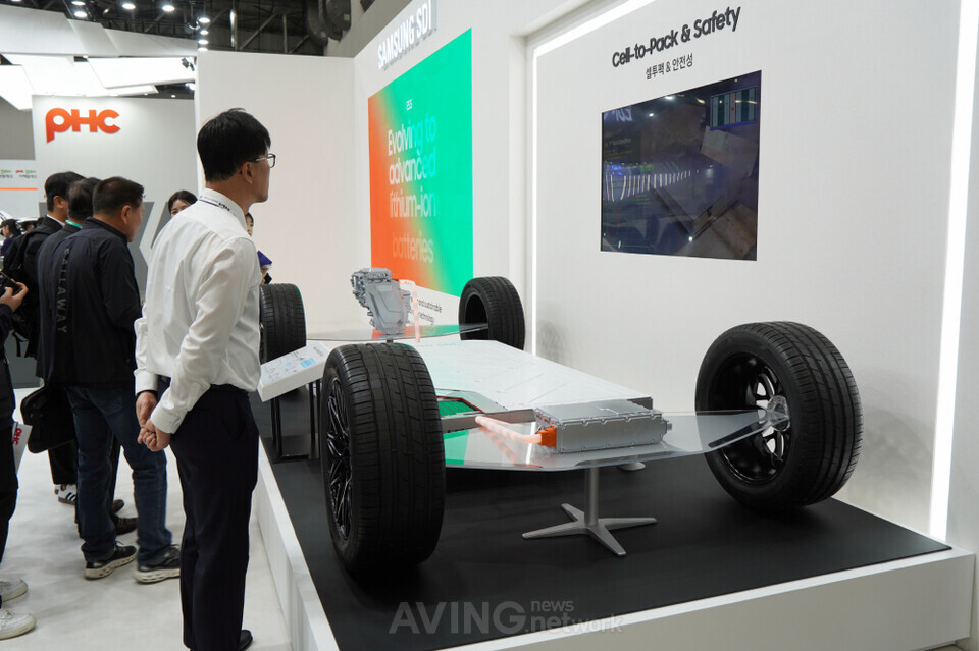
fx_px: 775
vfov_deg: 45.6
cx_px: 490
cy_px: 326
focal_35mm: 28
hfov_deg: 64.6
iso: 100
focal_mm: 19
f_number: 4
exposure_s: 1/60
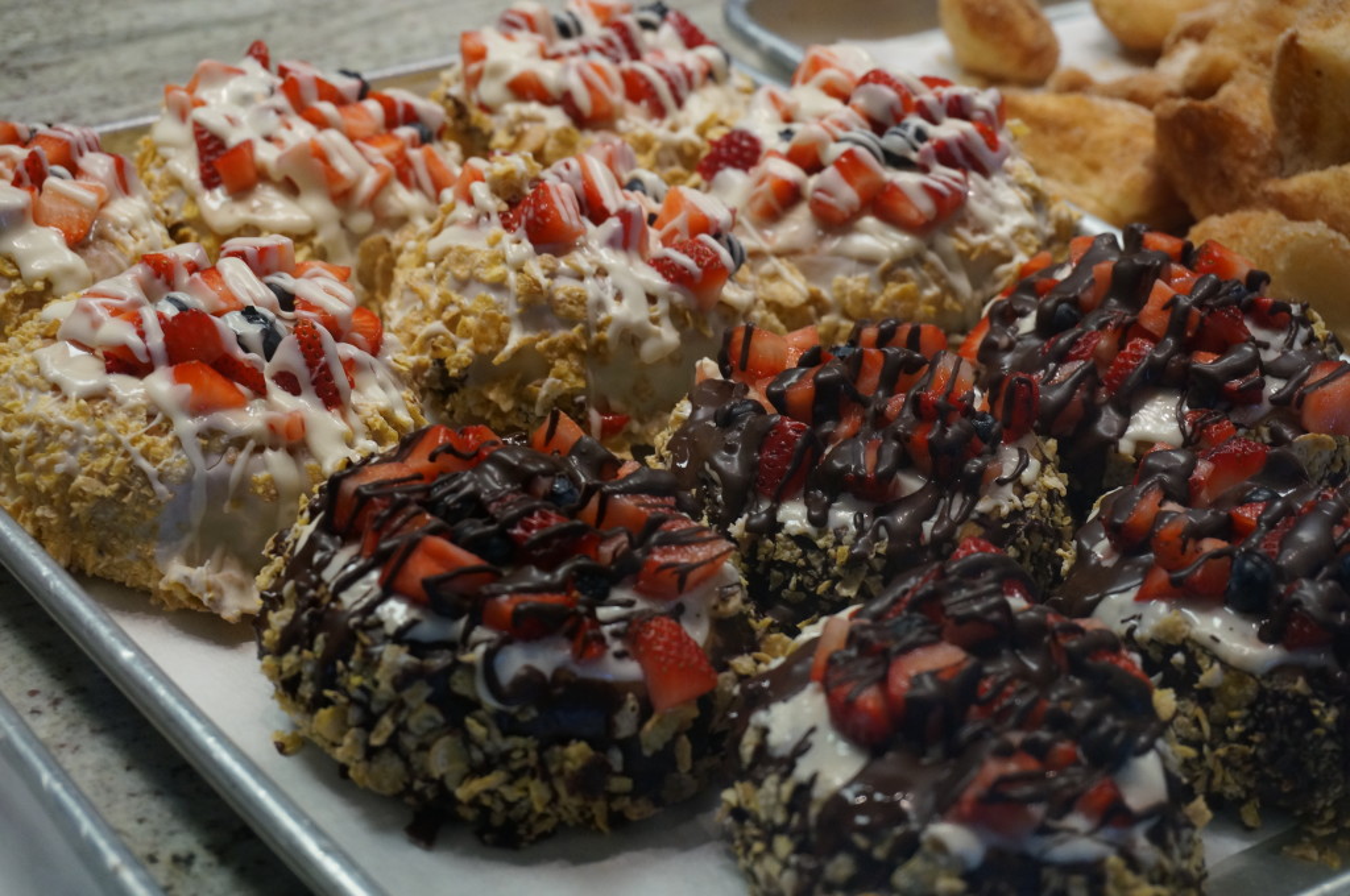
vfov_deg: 20.1
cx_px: 675
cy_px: 448
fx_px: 2528
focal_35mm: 68
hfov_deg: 29.9
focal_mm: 45
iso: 1000
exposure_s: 1/80
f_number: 5.6
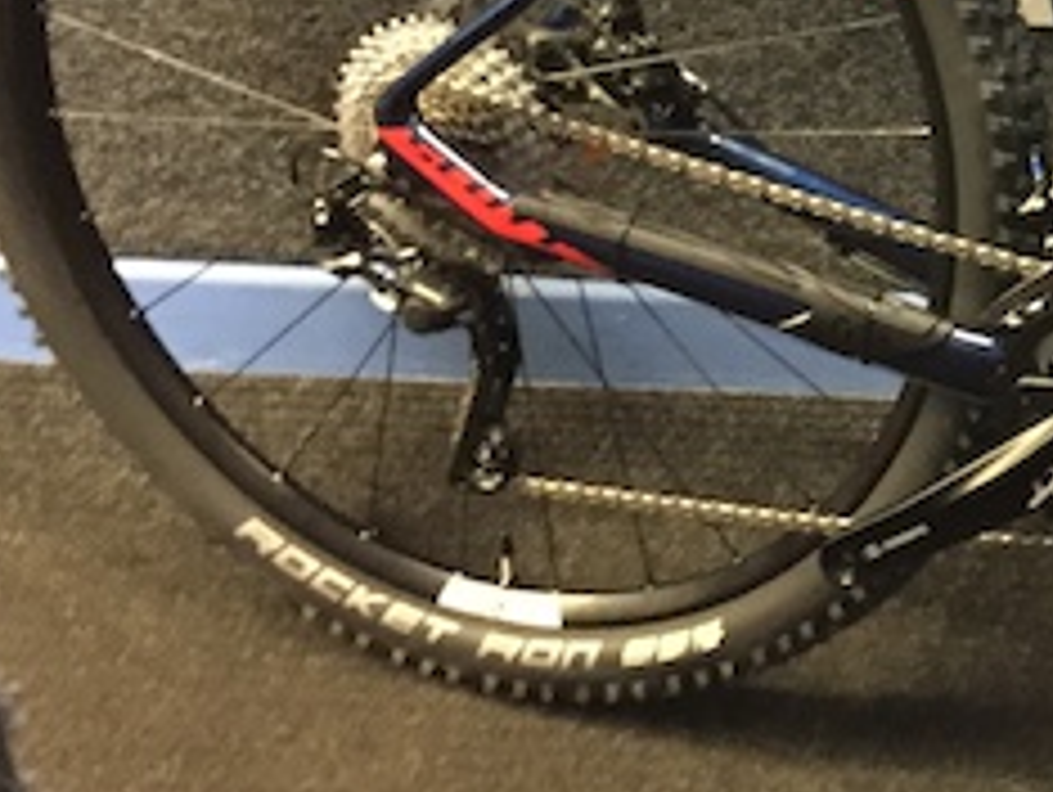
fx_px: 3015
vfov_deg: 14.6
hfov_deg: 17.9
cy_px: -81
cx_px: 1521
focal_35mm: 99
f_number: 2.2
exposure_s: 1/15
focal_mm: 4.15
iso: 640
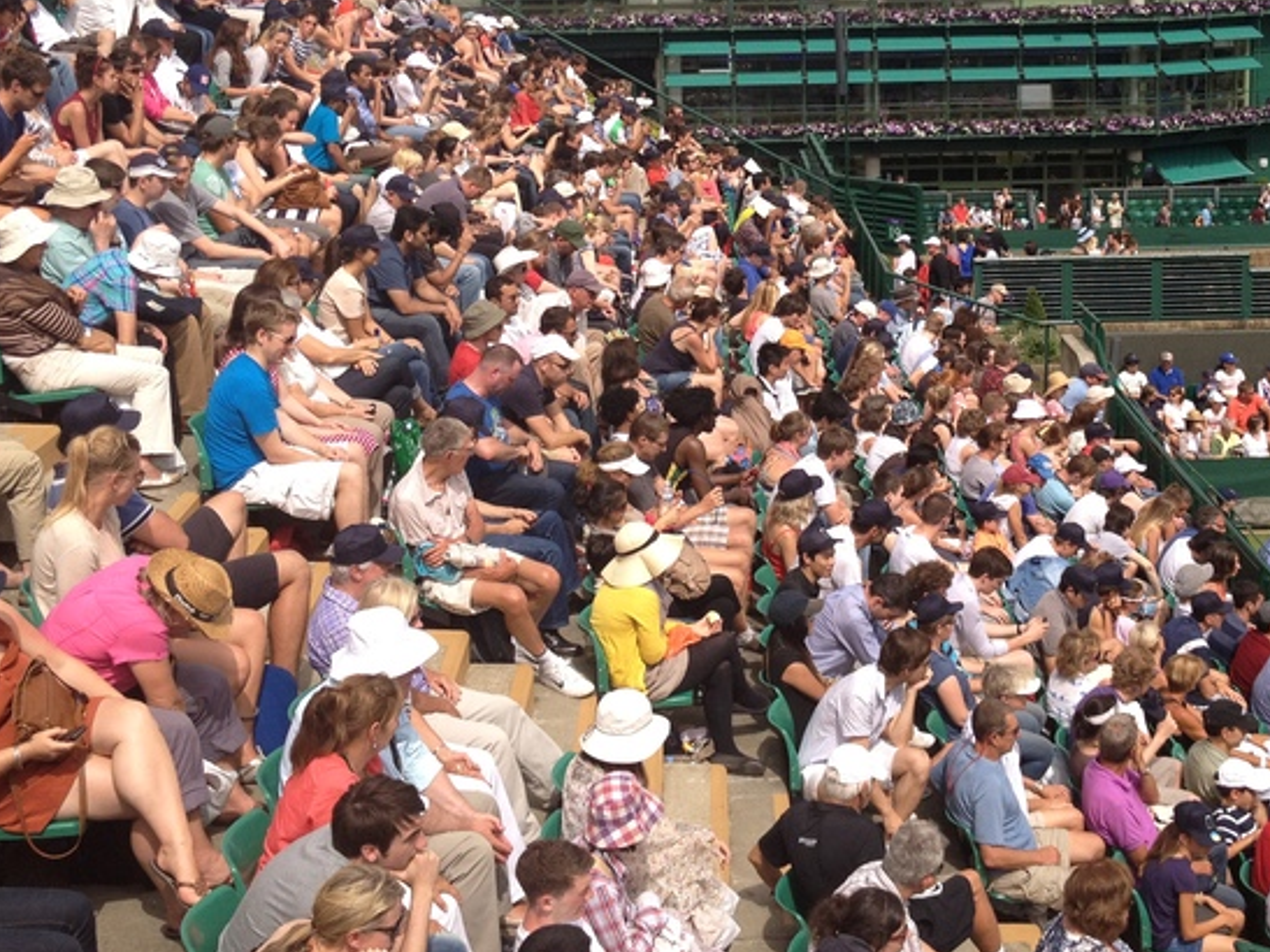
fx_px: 2054
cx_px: 779
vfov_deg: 25.8
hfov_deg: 34.2
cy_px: 232
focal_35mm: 56
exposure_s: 1/1623
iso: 64
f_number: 2.4
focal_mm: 4.28
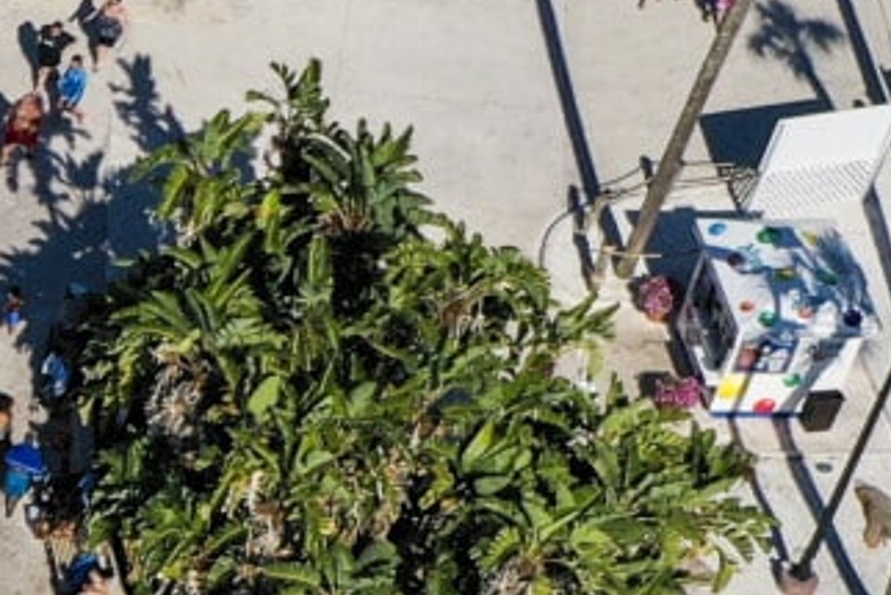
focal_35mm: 174
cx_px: -1198
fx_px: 4308
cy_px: 807
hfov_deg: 10.3
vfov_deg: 7.8
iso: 100
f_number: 5.6
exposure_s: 1/100
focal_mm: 10.26
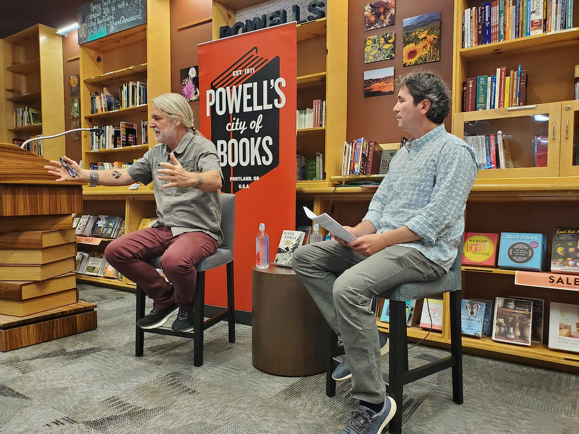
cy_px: 217
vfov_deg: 53.1
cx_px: 290
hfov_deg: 67.3
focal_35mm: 26
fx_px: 435
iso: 500
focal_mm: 4.3
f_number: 2.4
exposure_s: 1/40
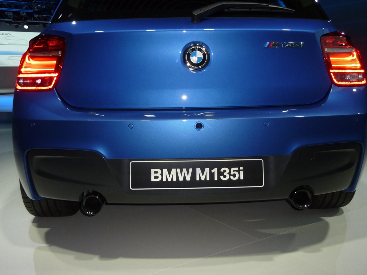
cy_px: 104
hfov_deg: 47.9
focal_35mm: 39
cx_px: 190
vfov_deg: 36.6
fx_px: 413
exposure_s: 1/30
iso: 100
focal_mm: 4.7
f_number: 3.4
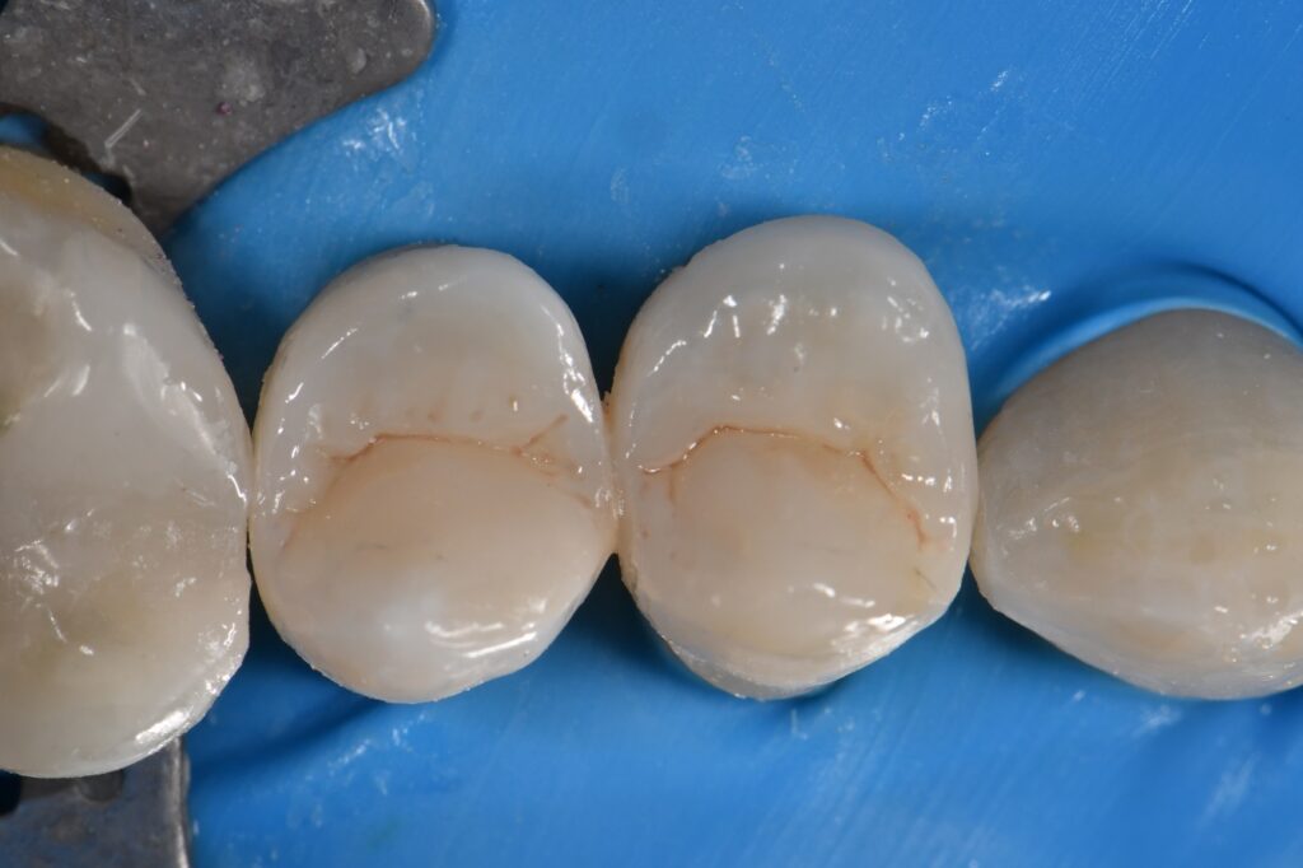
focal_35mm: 157
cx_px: 652
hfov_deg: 13.1
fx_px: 5680
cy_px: 434
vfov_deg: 8.7
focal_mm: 105
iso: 200
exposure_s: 1/160
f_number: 32
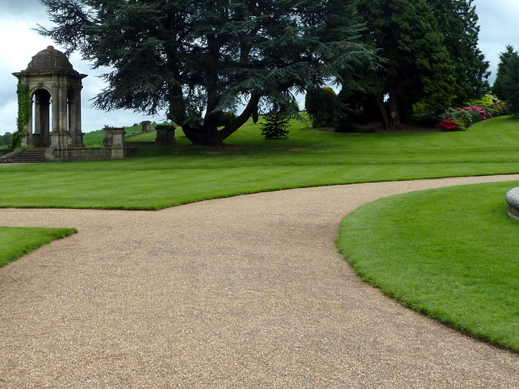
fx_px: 765
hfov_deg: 37.3
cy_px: 97
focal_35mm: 51
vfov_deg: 28.1
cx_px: 194
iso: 80
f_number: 4
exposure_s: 1/500
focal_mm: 5.3
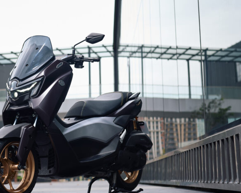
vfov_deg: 26.2
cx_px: 56
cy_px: 96
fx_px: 414
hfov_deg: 31.8
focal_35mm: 58
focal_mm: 35
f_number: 2
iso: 50
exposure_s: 1/250
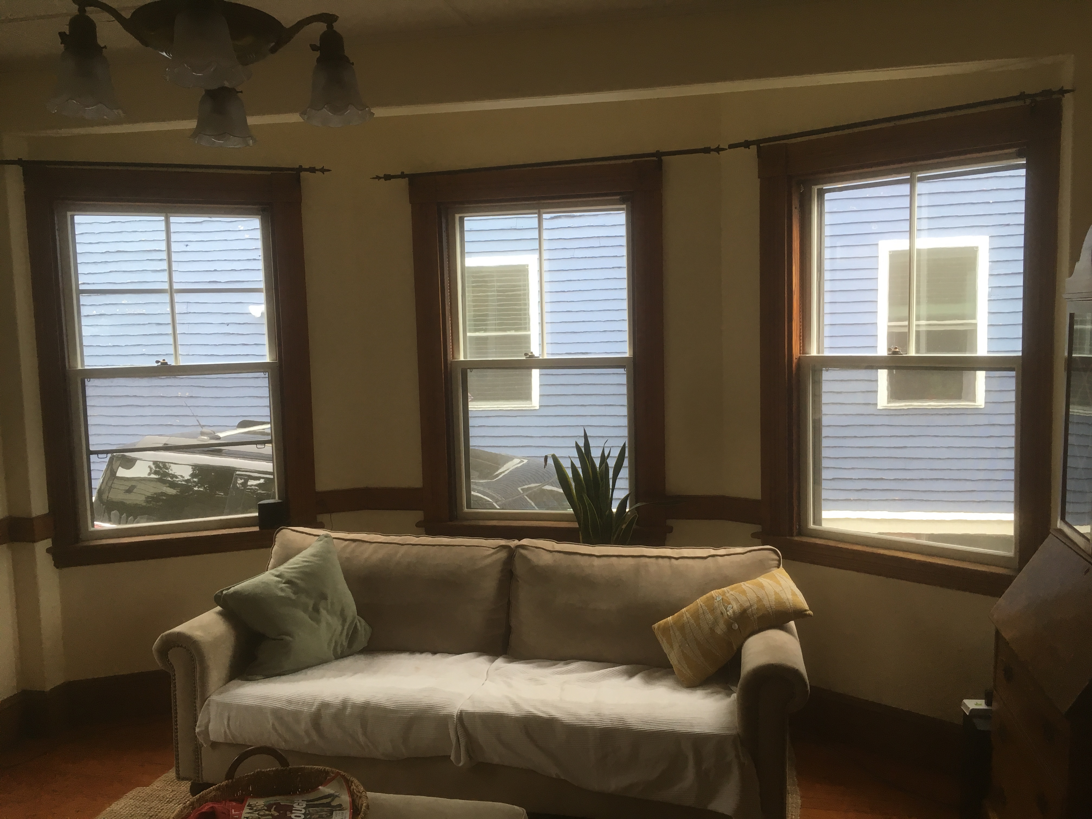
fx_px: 915
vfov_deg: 48.2
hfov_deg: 61.7
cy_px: 410
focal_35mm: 29
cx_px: 546
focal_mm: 4.15
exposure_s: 1/40
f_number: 2.2
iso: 32
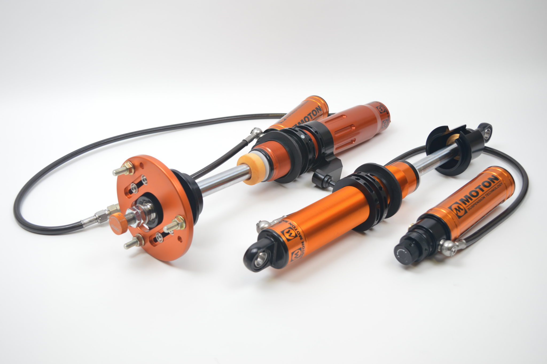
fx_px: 592
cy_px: 182
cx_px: 274
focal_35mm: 39
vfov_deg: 34.2
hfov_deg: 49.6
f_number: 5.6
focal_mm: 26
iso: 100
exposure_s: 1/15
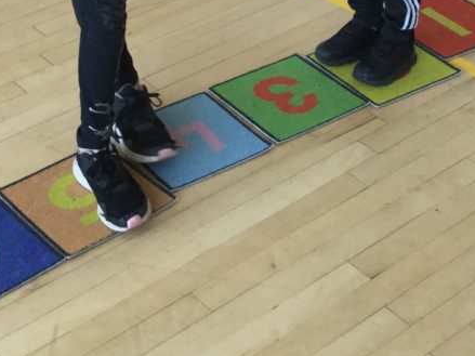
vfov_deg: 15.7
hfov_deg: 22.0
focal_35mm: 89
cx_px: 208
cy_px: -126
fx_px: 1221
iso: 64
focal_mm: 3.3
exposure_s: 1/33
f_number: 2.4
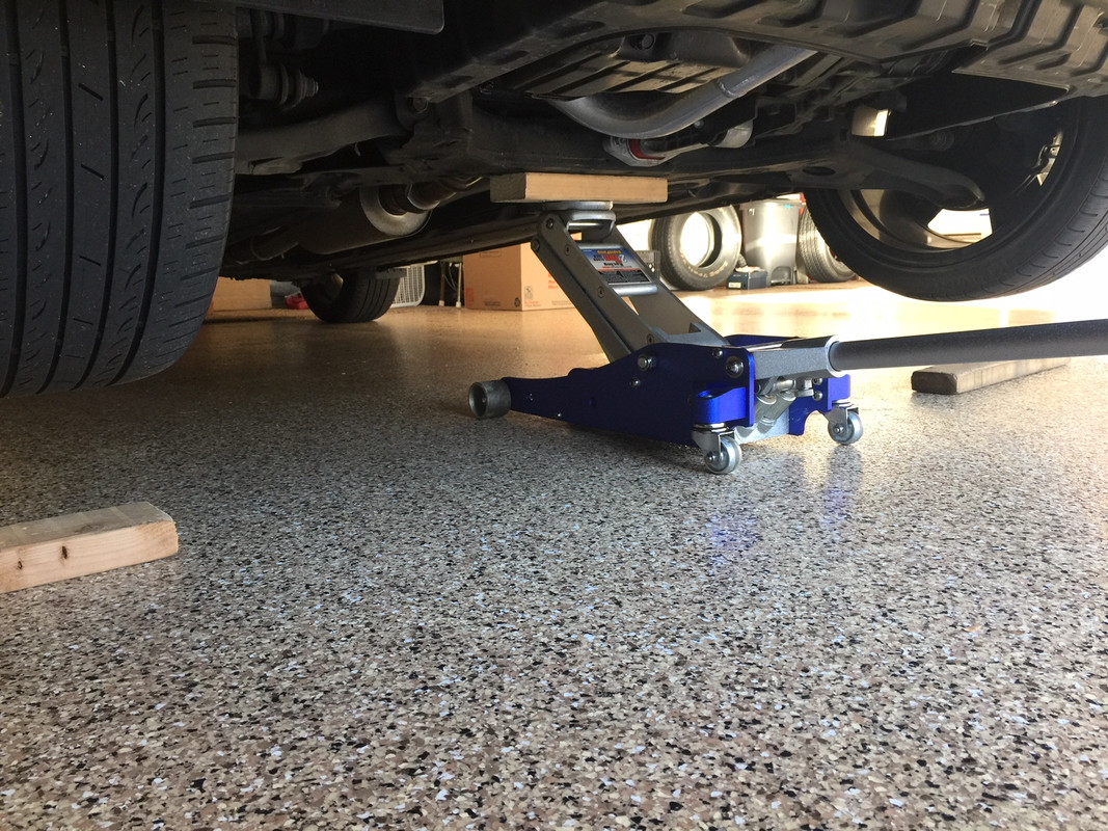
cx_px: 554
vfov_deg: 48.2
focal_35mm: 29
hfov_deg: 61.7
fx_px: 928
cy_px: 416
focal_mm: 4.15
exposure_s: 1/30
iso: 50
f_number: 2.2
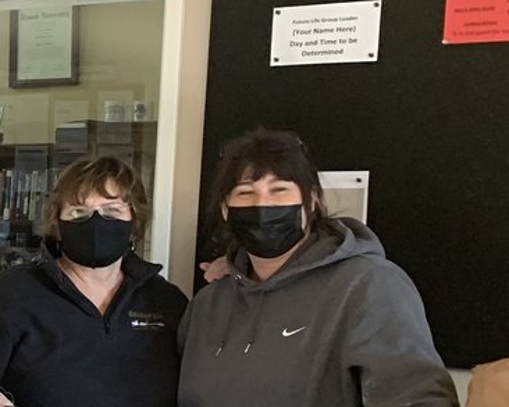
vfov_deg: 13.7
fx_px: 1673
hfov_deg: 13.8
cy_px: 382
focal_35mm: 111
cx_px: -602
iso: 125
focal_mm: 4.25
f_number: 1.8
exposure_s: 1/60
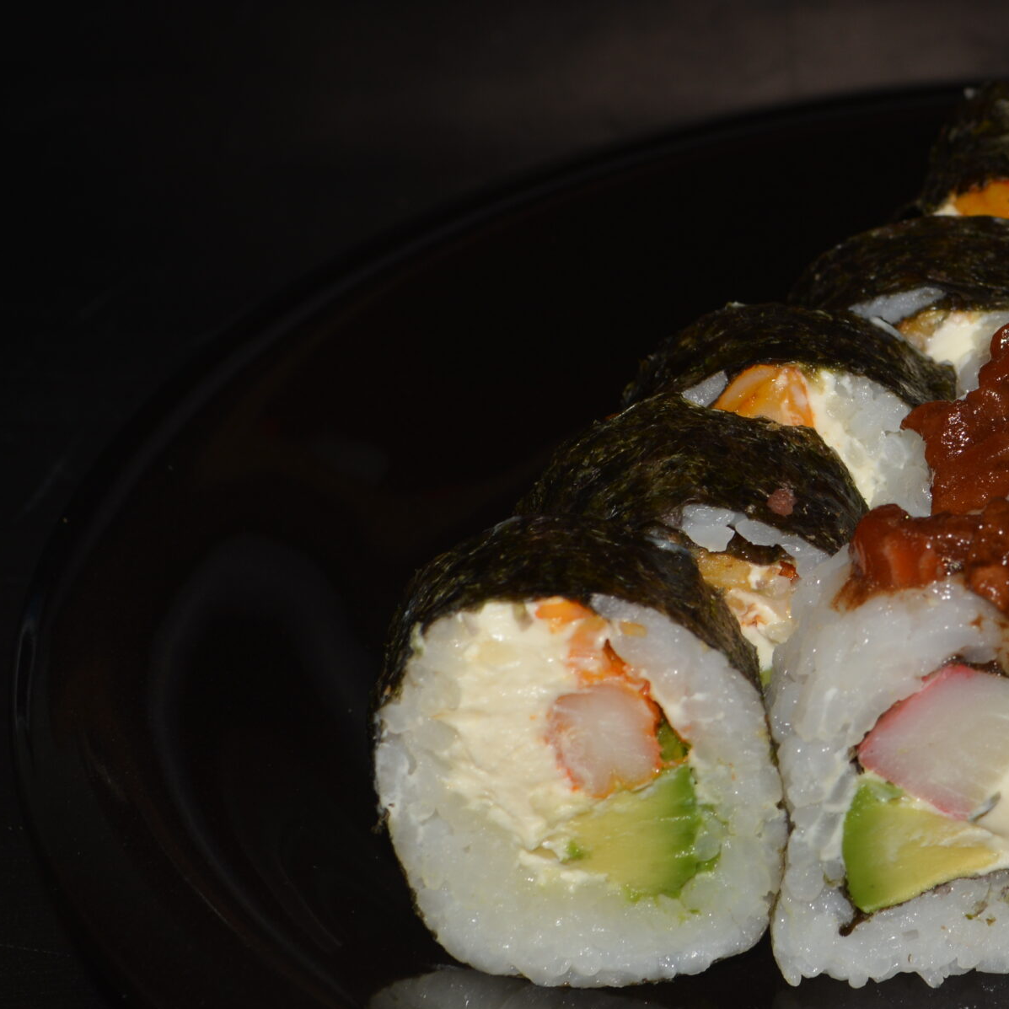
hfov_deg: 14.2
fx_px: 3957
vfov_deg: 14.5
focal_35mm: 120
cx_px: 1069
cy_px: 564
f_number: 8
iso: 100
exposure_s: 1/60
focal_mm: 44
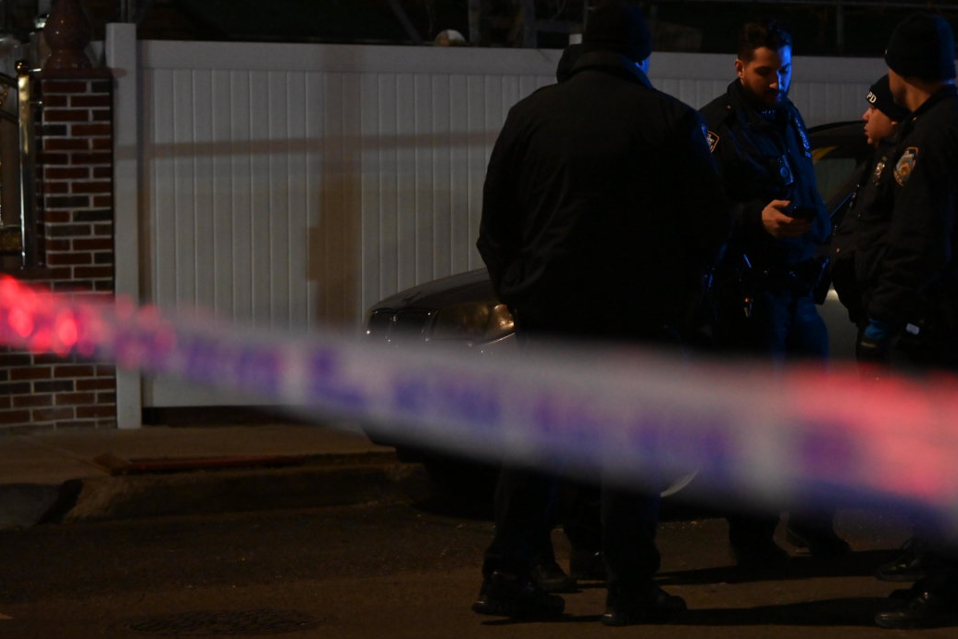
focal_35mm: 116
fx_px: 3087
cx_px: 710
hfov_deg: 17.5
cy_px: 298
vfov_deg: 11.8
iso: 2000
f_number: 2.8
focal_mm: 75
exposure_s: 1/160
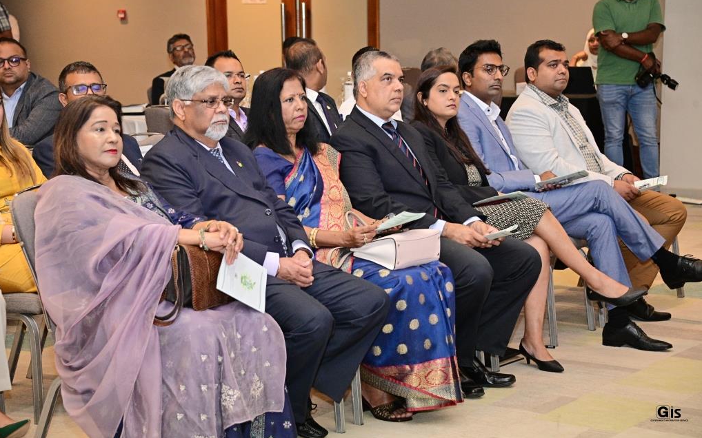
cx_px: 351
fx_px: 1607
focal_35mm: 84
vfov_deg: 15.5
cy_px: 206
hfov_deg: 24.6
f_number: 5.6
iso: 3200
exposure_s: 1/200
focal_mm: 82
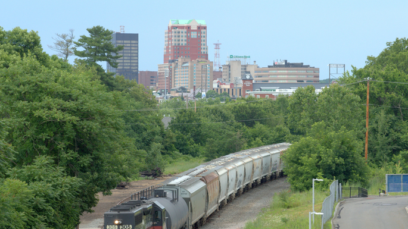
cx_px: 185
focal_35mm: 127
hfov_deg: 16.9
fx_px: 1370
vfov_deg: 9.6
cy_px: 159
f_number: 10
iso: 400
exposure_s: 1/250
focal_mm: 65
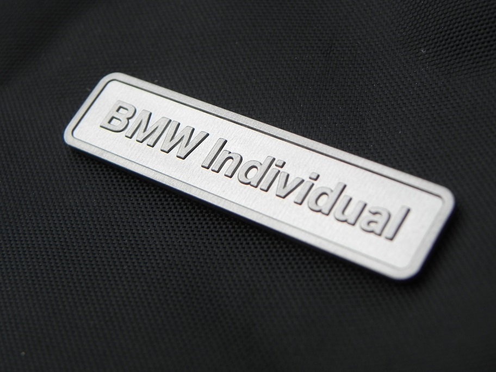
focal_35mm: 75
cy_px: 186
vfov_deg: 19.6
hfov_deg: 26.0
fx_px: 1075
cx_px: 248
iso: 160
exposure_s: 1/124
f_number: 4
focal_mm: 13.4
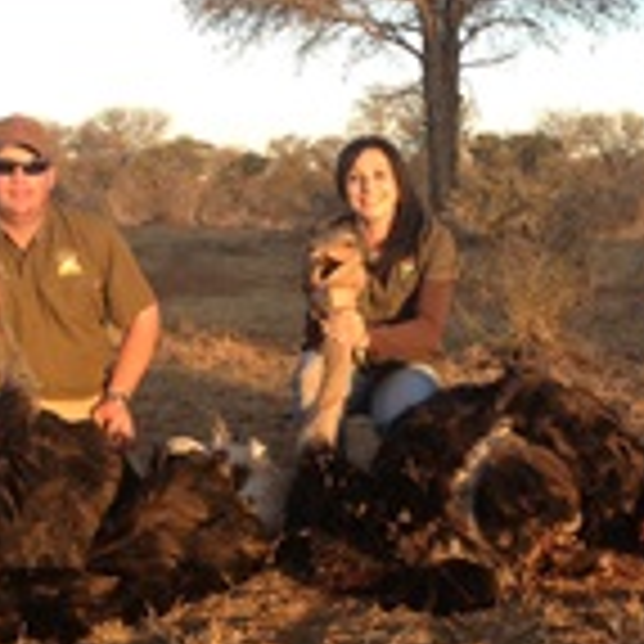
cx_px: 486
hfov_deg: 22.5
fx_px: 1600
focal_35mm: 76
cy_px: 345
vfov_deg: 22.8
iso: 50
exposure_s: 1/253
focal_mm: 4.28
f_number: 2.4
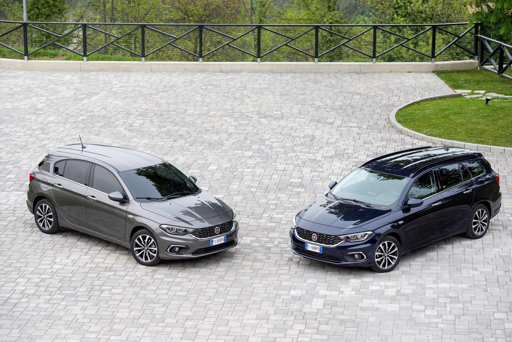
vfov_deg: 12.5
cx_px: 256
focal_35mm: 110
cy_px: 171
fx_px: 1565
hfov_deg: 18.6
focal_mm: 110
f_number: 5
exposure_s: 1/160
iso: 100
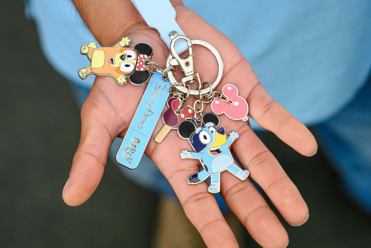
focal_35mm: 135
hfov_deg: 15.2
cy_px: 124
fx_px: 1391
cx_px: 186
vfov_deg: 10.2
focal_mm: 135
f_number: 7.1
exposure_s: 1/200
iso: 1250
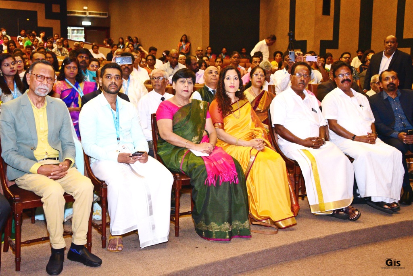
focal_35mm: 45
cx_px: 206
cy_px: 138
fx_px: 516
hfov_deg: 43.6
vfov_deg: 29.9
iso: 4000
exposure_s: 1/200
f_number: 4.5
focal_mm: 45
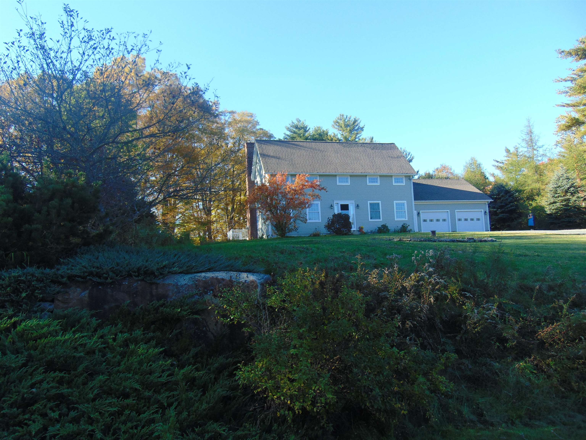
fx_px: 423
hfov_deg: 69.4
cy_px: 220
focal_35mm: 25
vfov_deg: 54.9
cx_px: 293
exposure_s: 1/250
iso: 80
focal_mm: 4.5
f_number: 3
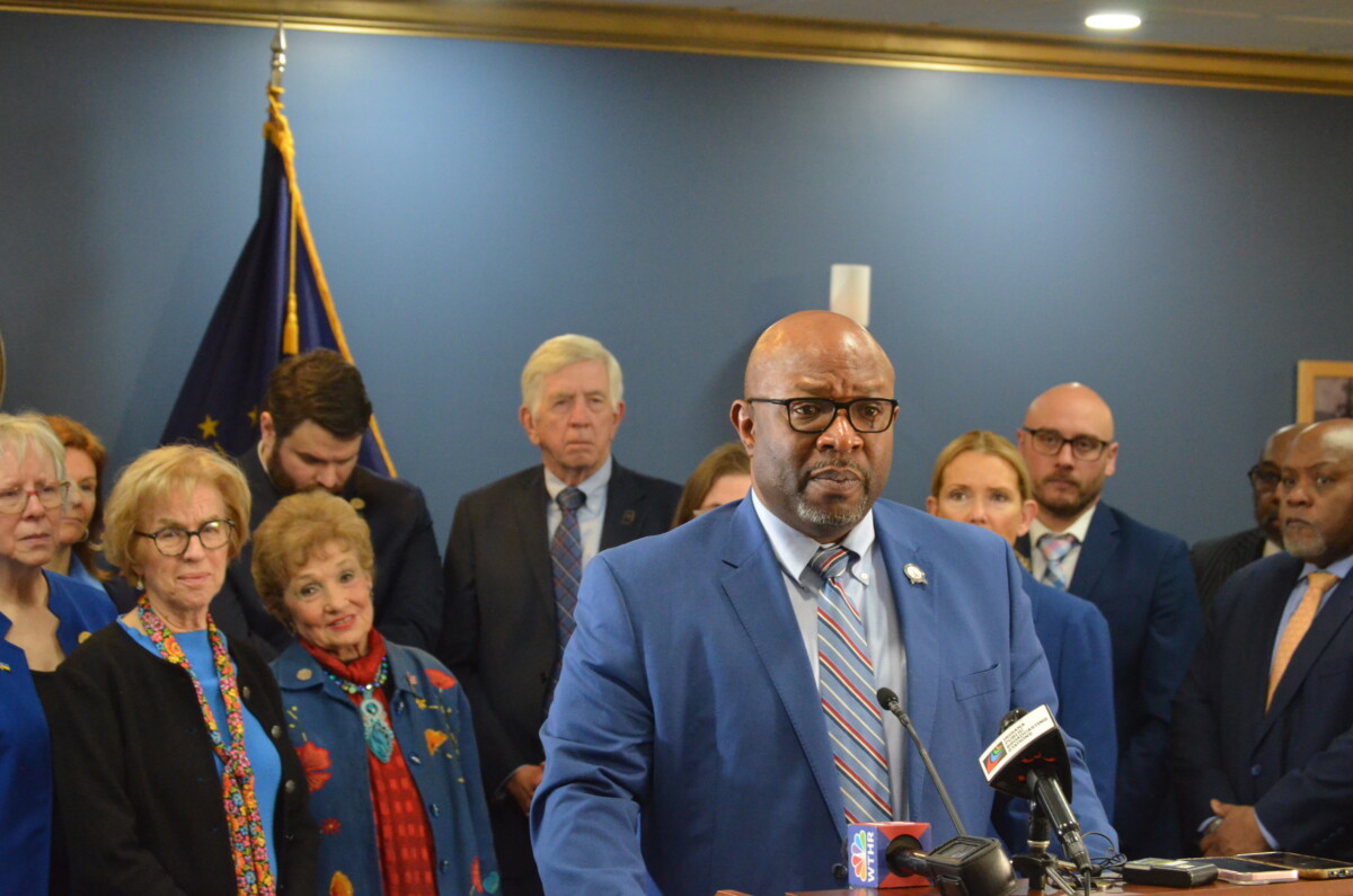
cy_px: 448
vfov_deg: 16.5
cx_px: 676
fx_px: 3094
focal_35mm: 82
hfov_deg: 24.7
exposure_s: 1/50
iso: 4000
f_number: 5.6
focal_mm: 55
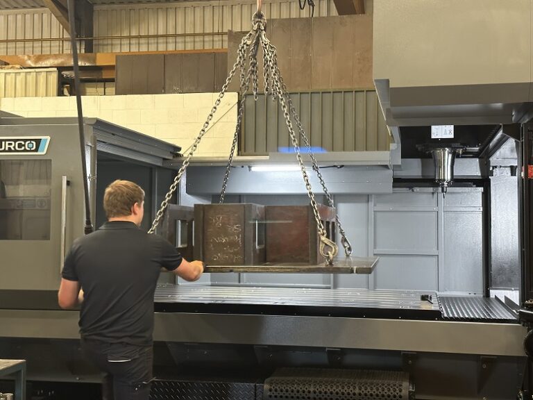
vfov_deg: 30.3
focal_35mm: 48
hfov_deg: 39.7
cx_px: 266
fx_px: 739
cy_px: 200
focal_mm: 6.86
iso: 200
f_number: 1.78
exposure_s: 1/33
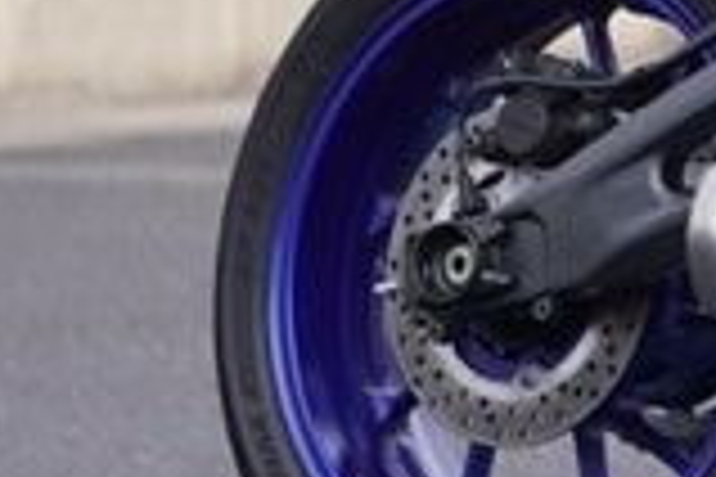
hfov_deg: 2.3
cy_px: -128
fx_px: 17693
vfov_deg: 1.5
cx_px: 1409
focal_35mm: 890
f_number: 5.6
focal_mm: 111
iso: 160
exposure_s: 1/200
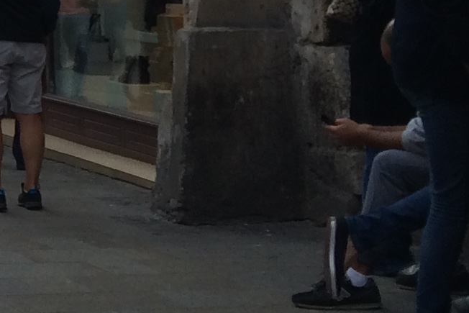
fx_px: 1968
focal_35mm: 151
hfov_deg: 11.6
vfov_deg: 8.9
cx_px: -587
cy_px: -114
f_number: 2.2
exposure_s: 1/410
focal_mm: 4.15
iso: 32
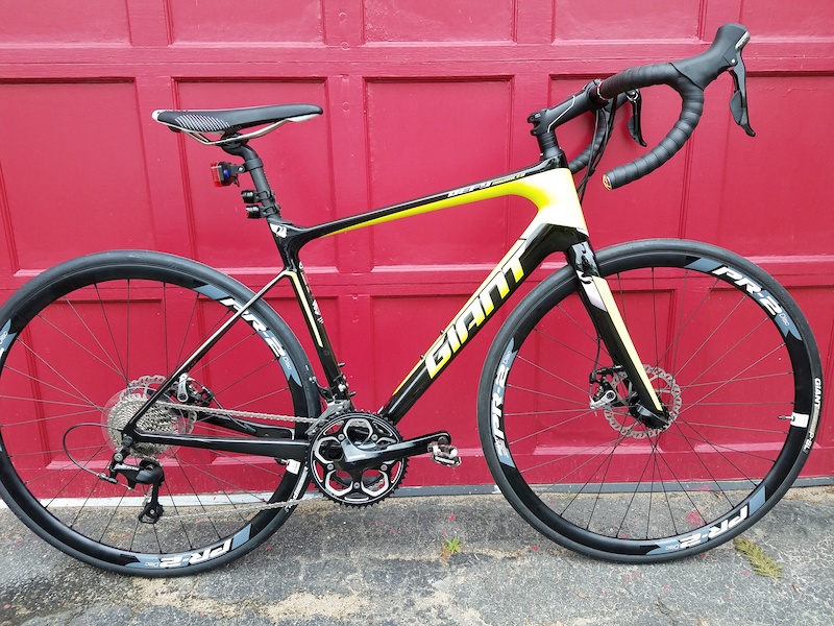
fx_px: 626
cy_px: 313
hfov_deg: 67.3
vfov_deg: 53.1
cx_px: 417
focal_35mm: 26
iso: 40
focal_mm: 4.2
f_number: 1.7
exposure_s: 1/184
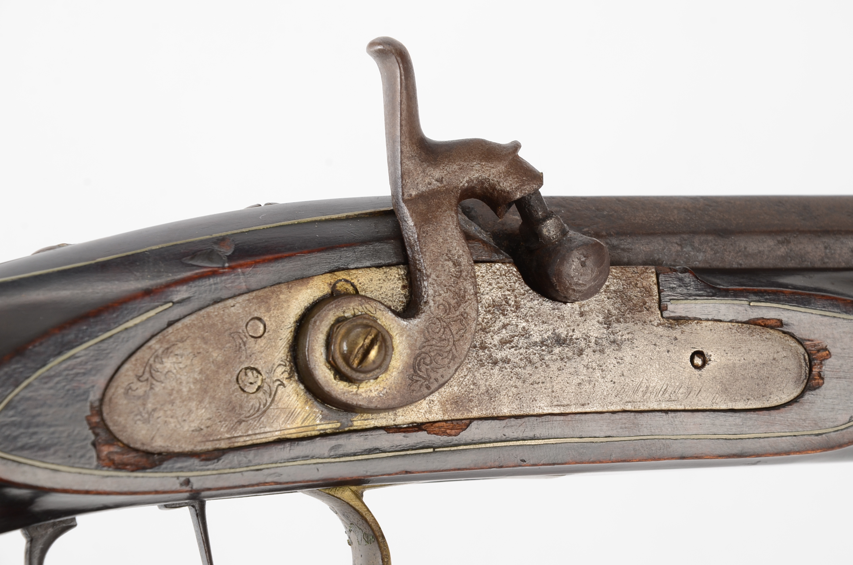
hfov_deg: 13.1
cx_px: 426
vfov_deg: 8.7
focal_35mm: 158
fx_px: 3724
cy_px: 282
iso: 200
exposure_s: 1/125
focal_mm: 105
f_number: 11
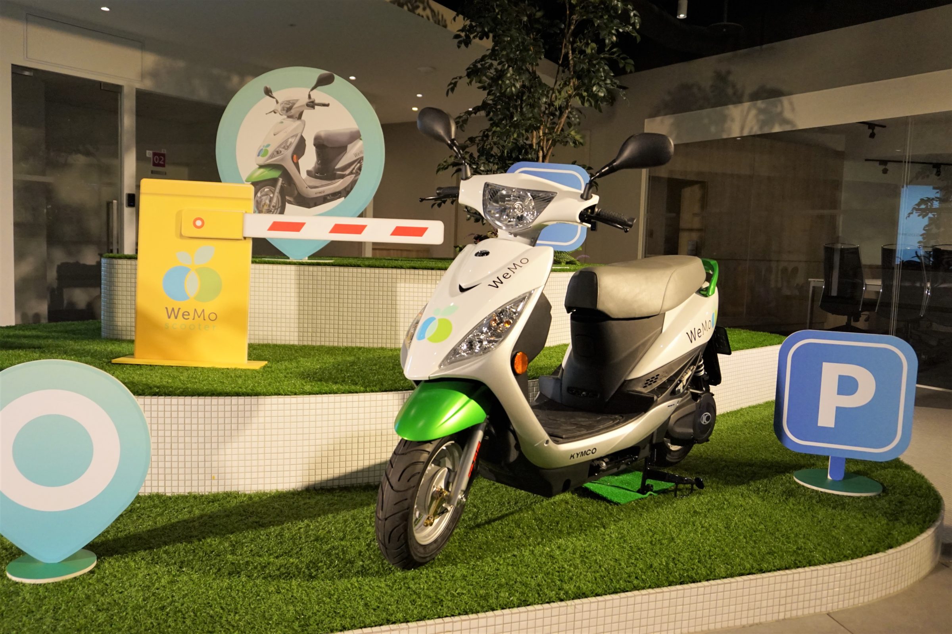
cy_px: 317
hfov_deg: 64.6
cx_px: 476
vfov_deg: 45.6
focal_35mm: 28
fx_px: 753
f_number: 4
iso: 1000
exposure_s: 1/160
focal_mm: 19
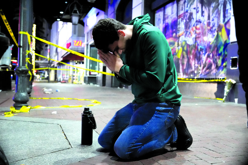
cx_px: 124
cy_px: 82
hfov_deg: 46.4
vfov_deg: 31.9
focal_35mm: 42
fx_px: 289
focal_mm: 42
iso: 12800
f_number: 4.5
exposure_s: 1/200
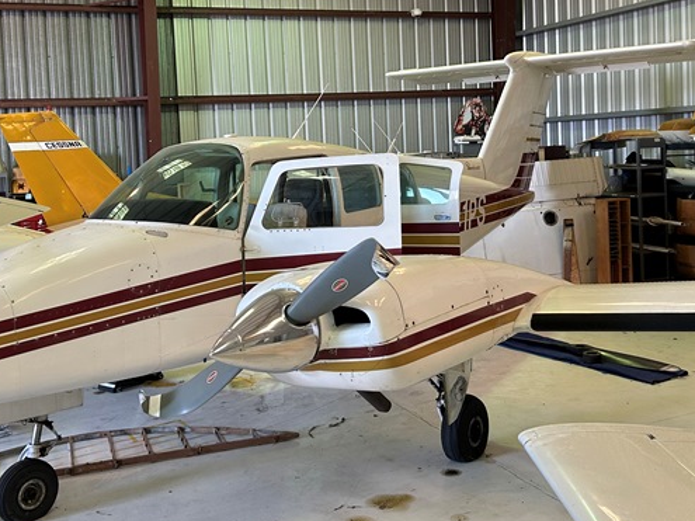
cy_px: 173
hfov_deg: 44.8
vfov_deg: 34.0
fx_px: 843
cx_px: 338
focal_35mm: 42
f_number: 1.5
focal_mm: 5.7
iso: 100
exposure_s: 1/60
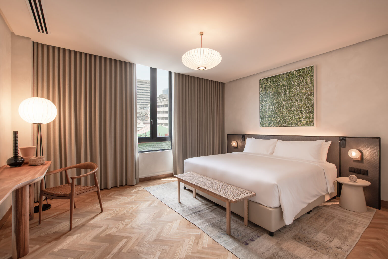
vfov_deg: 73.7
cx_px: 194
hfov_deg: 96.7
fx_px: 172
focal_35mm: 16
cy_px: 130
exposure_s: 1/2
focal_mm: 16
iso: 100
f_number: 11
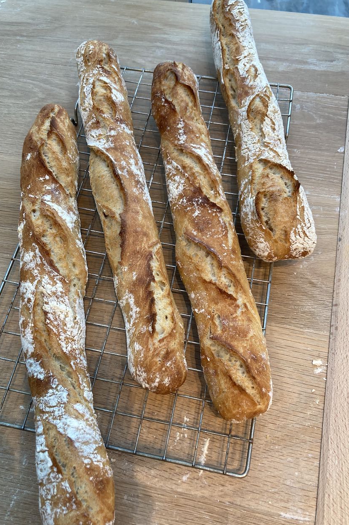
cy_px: 268
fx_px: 436
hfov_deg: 43.6
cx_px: 165
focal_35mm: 30
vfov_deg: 61.9
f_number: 1.8
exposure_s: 1/50
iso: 50
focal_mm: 3.99
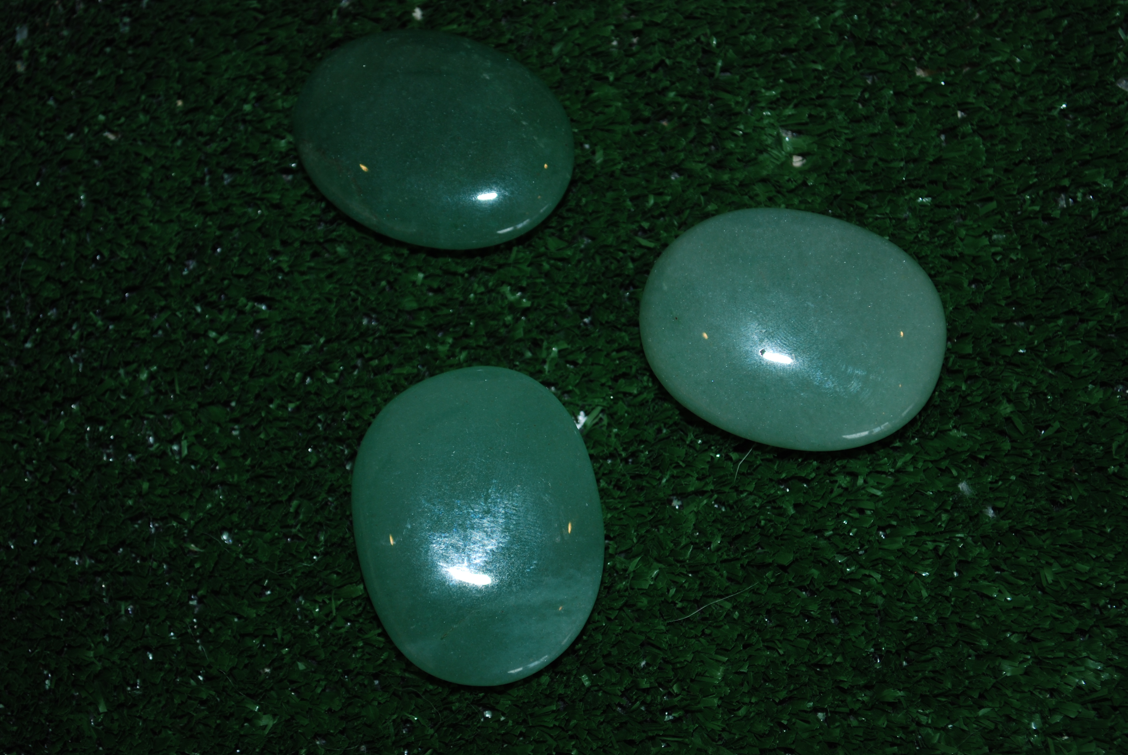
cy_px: 374
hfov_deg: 24.3
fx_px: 2620
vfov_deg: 16.4
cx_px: 563
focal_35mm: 84
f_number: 5.6
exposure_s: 1/60
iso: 125
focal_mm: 55
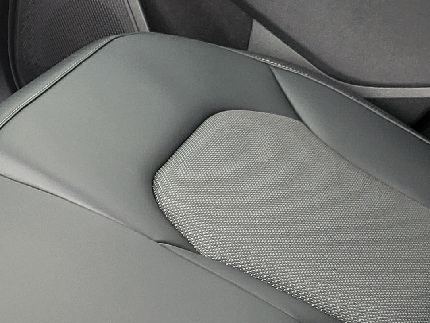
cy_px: 321
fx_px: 1193
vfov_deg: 15.1
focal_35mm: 96
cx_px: -93
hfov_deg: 19.2
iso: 250
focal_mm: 5.4
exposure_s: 1/120
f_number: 1.8
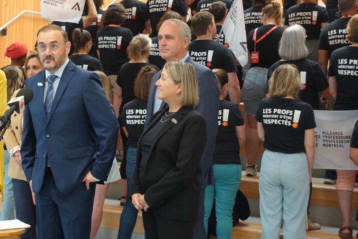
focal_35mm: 66
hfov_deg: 30.2
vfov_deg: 20.5
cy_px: 77
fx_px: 656
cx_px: 109
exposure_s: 1/60
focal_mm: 17.37
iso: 1600
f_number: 2.8
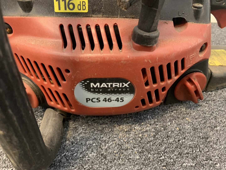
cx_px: 113
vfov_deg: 53.1
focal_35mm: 26
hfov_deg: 67.3
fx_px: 170
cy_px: 85
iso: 320
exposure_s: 1/33
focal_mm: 4.25
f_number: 1.8
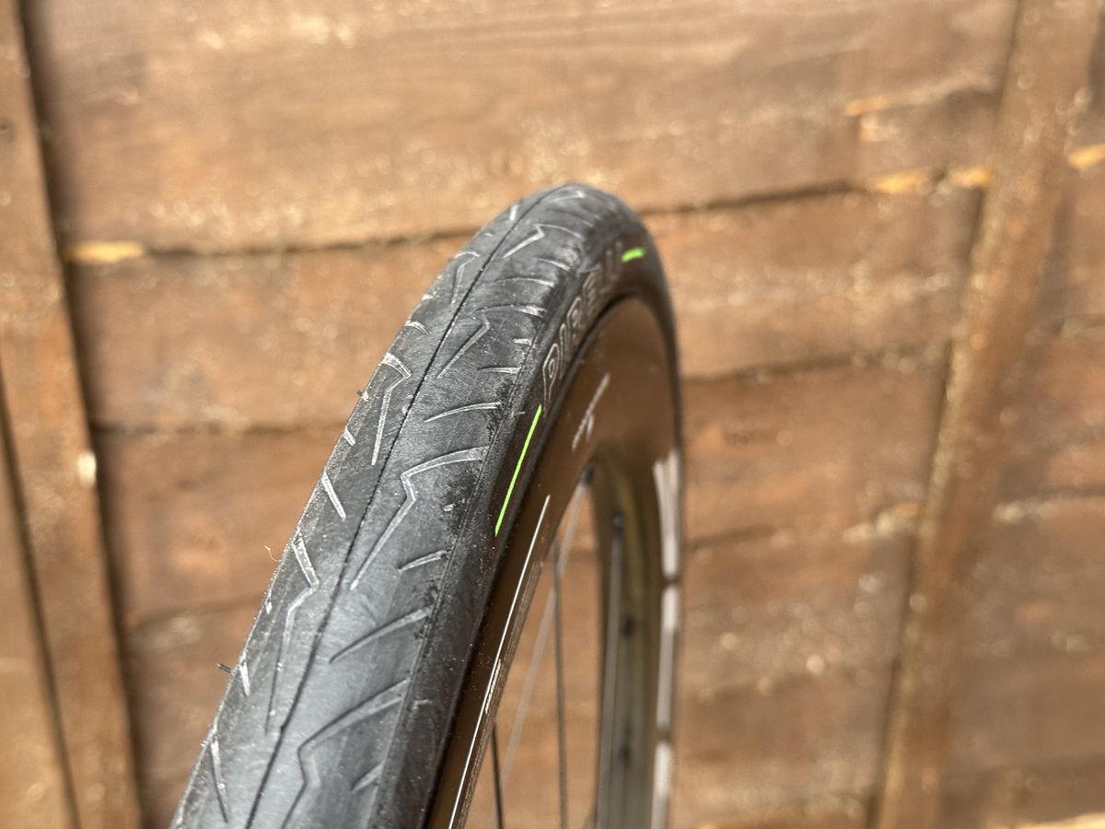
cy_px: 414
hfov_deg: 39.7
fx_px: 1532
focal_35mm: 48
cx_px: 552
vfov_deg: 30.3
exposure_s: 1/60
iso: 200
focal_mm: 6.76
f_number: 1.78
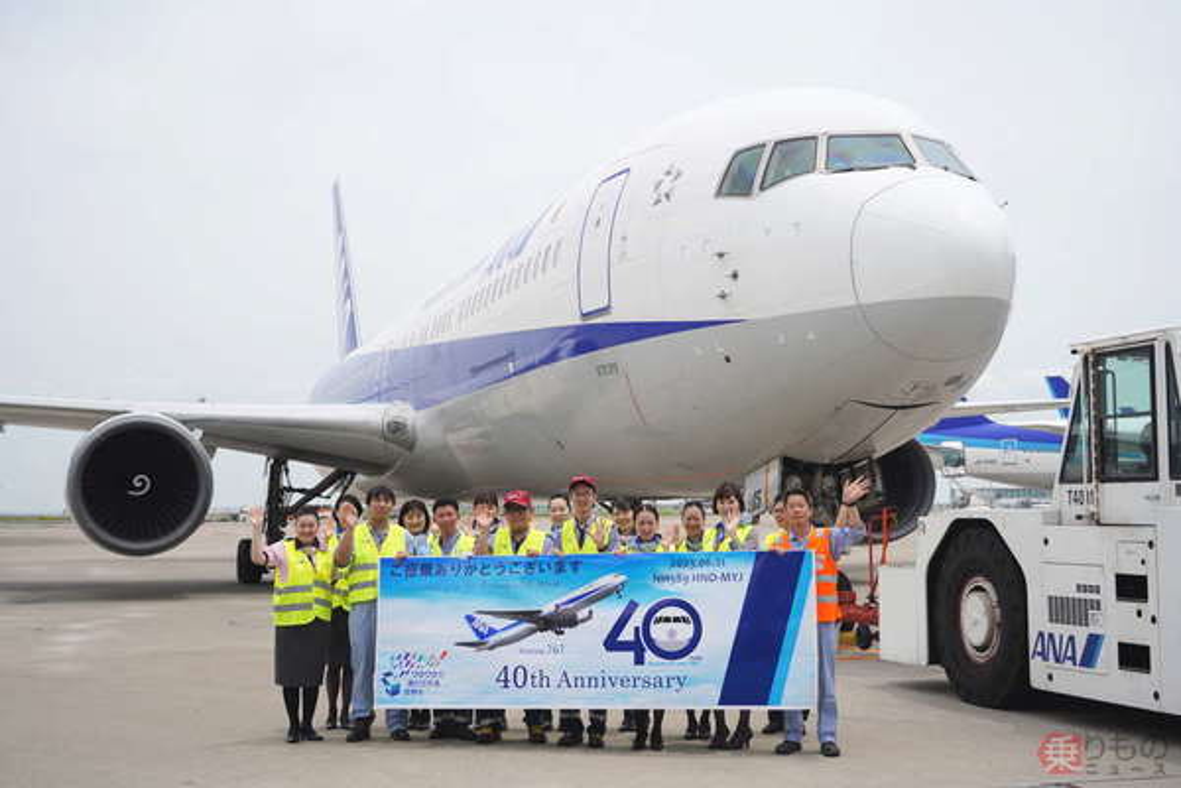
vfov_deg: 28.1
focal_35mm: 48
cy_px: 394
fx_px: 1575
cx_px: 590
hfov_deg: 41.1
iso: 100
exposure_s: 1/1000
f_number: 4.5
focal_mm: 48
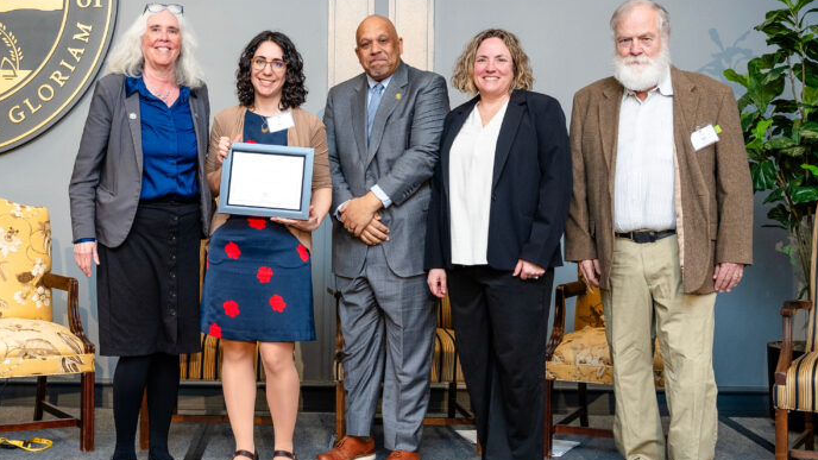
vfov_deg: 36.7
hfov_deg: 61.0
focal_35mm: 32
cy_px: 250
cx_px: 411
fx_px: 694
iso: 500
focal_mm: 30
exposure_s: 1/125
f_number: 3.5
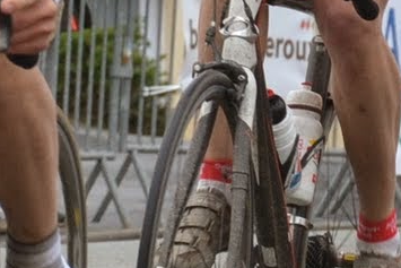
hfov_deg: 3.4
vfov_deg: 2.3
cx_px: -93
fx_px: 6741
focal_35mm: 605
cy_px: 21
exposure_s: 1/500
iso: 1000
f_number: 5.3
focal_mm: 70
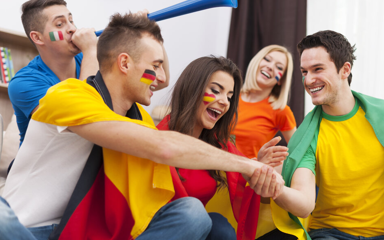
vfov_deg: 20.0
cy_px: 140
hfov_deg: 31.4
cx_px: 244
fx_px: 680
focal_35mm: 65
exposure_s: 1/125
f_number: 2.2
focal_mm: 50
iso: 100
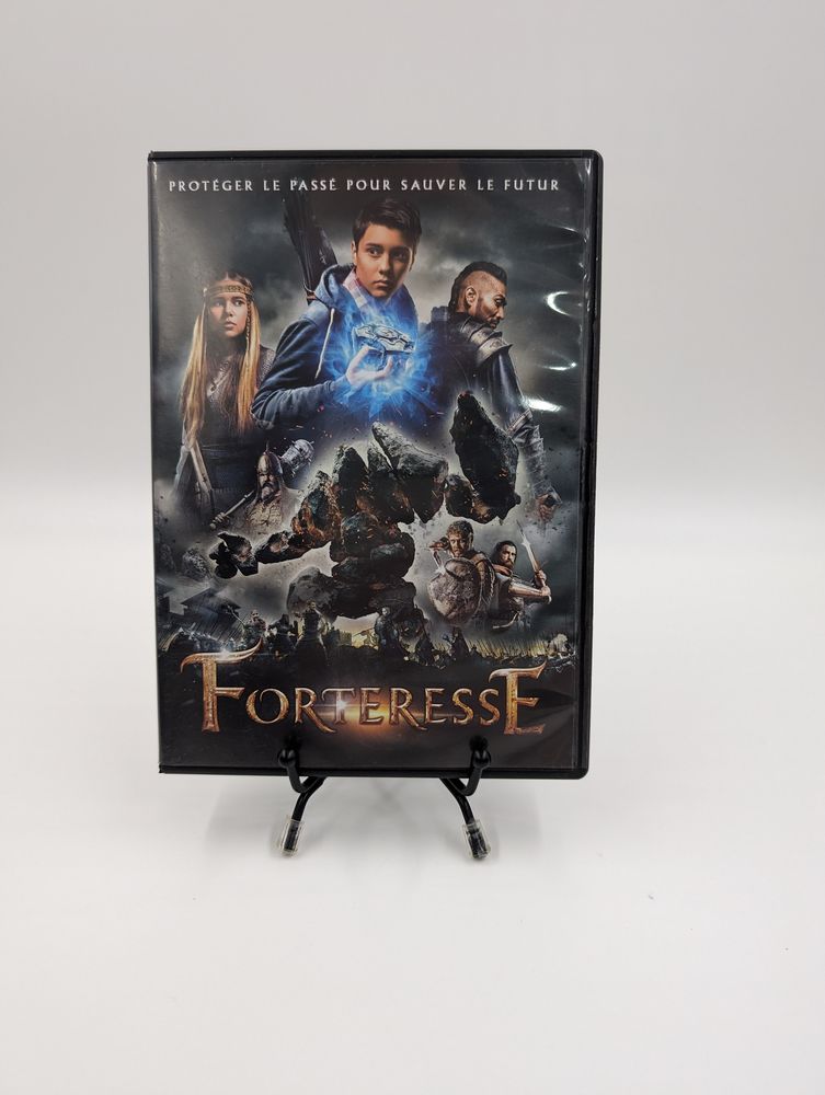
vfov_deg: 71.5
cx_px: 412
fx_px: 761
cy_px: 548
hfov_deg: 56.9
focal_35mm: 24
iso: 398
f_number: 1.68
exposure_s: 1/267
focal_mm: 6.9
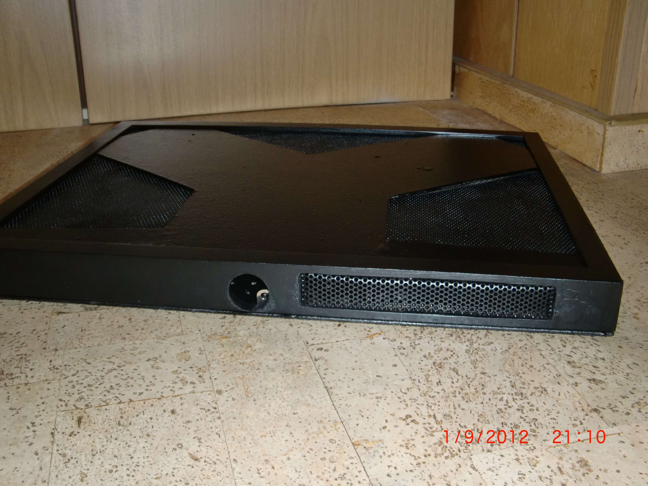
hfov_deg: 49.0
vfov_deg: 37.7
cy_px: 243
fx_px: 711
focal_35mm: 38
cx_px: 324
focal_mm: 6.66
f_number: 3.9
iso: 125
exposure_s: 1/60
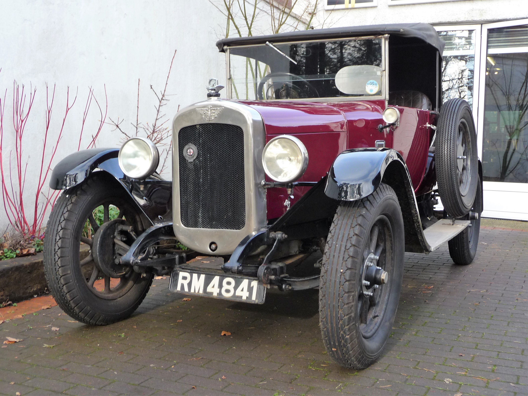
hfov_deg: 46.8
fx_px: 610
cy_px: 198
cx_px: 264
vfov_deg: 36.0
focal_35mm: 40
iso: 100
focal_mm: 6.7
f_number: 3.9
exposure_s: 1/80
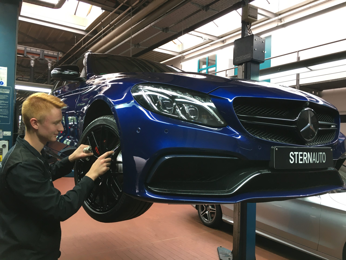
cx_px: 173
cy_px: 130
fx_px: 290
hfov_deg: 61.7
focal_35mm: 29
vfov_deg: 48.2
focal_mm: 4.15
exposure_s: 1/33
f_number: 2.2
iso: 32
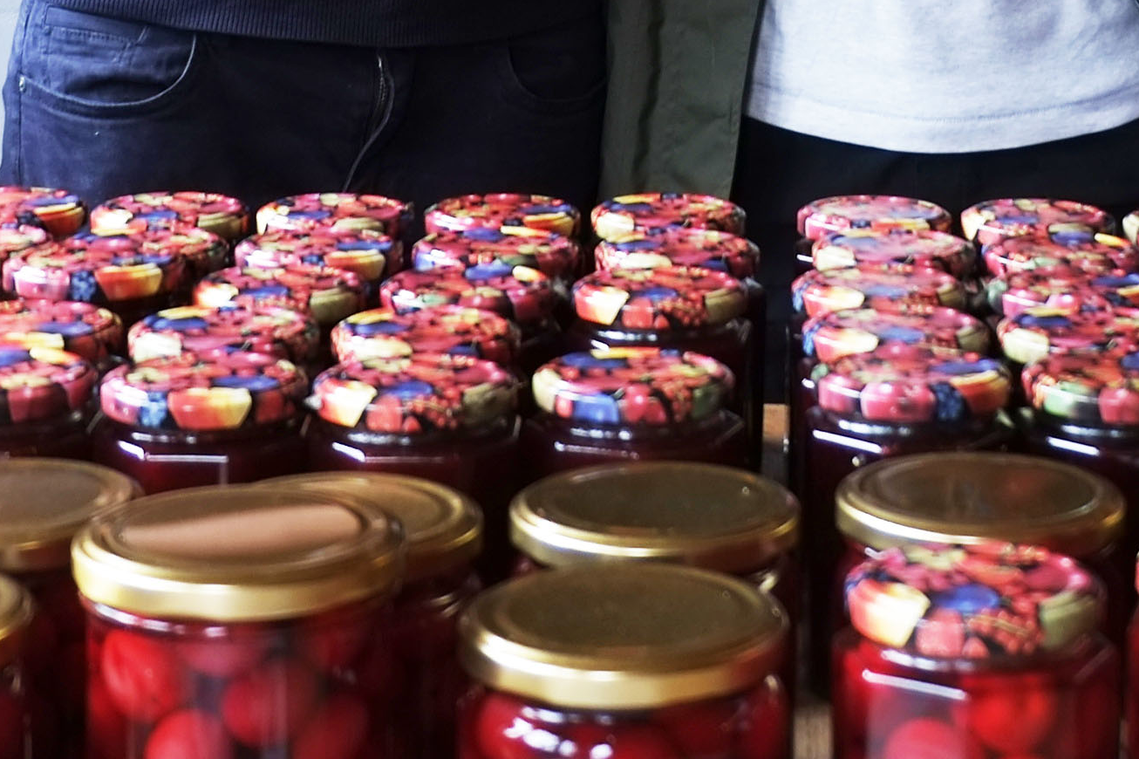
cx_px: 856
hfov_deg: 22.4
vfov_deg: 14.1
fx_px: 2847
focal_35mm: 90
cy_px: -421
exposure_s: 1/13
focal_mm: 16
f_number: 4
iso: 100
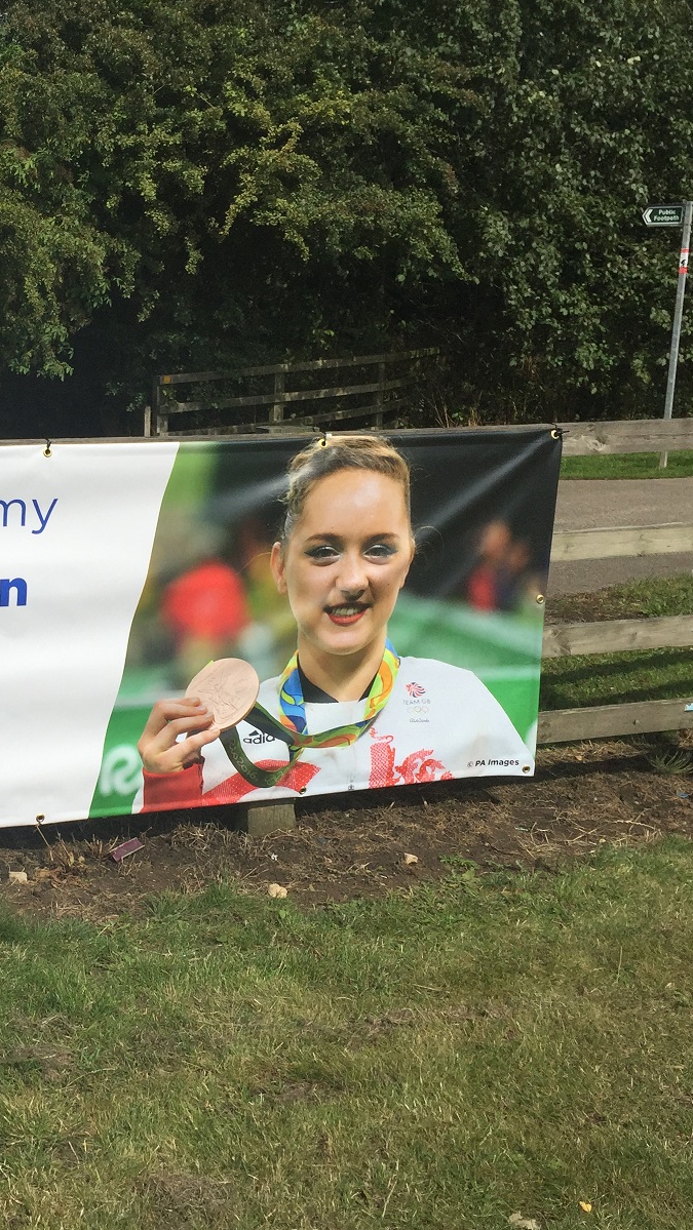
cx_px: 18
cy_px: 620
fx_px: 1404
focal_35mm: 43
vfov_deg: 47.3
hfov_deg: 26.4
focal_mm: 4.15
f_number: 2.2
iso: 32
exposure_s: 1/5650
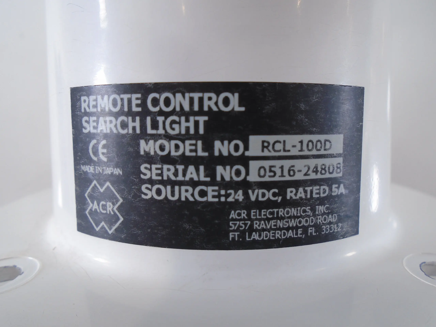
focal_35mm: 26
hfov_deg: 67.3
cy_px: 164
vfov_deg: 53.1
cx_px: 218
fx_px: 327
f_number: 3.2
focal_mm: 4.6
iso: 100
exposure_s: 1/50
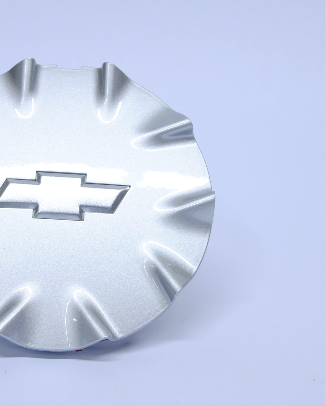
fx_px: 1022
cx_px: 76
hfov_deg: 17.9
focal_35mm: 85
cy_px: 203
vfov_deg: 22.5
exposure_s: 1/6
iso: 100
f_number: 9
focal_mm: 40
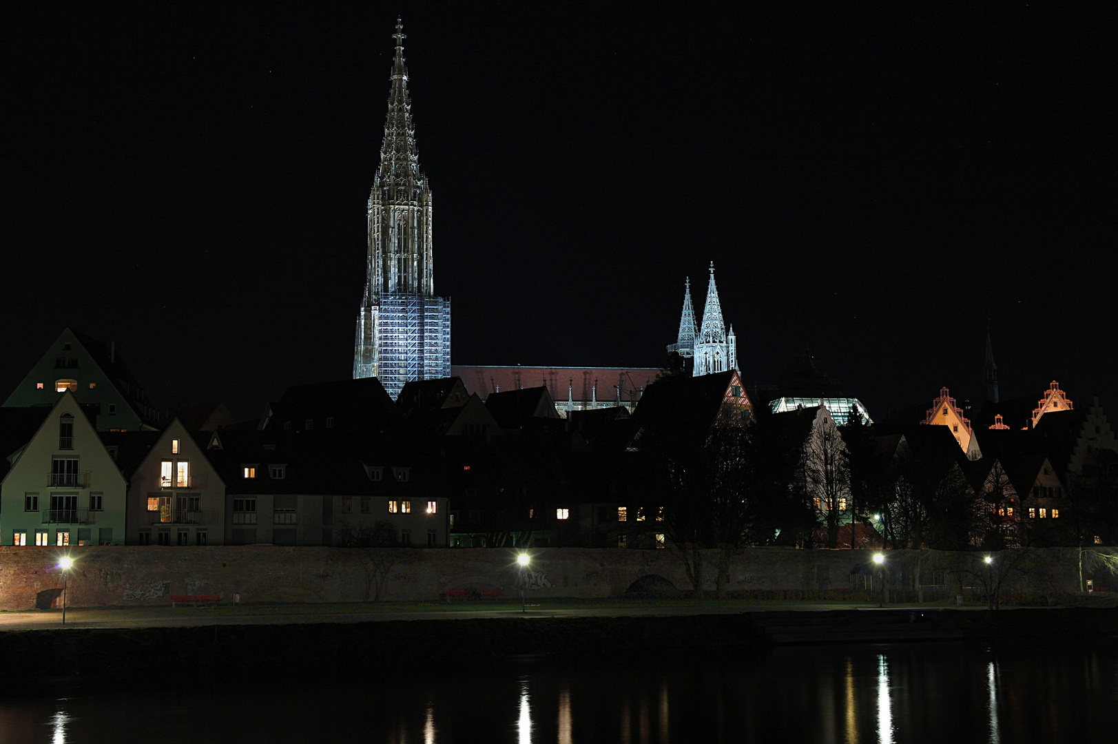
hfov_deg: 37.5
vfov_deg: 25.5
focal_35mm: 53
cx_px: 559
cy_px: 372
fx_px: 1645
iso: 200
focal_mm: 35
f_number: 7.1
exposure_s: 13
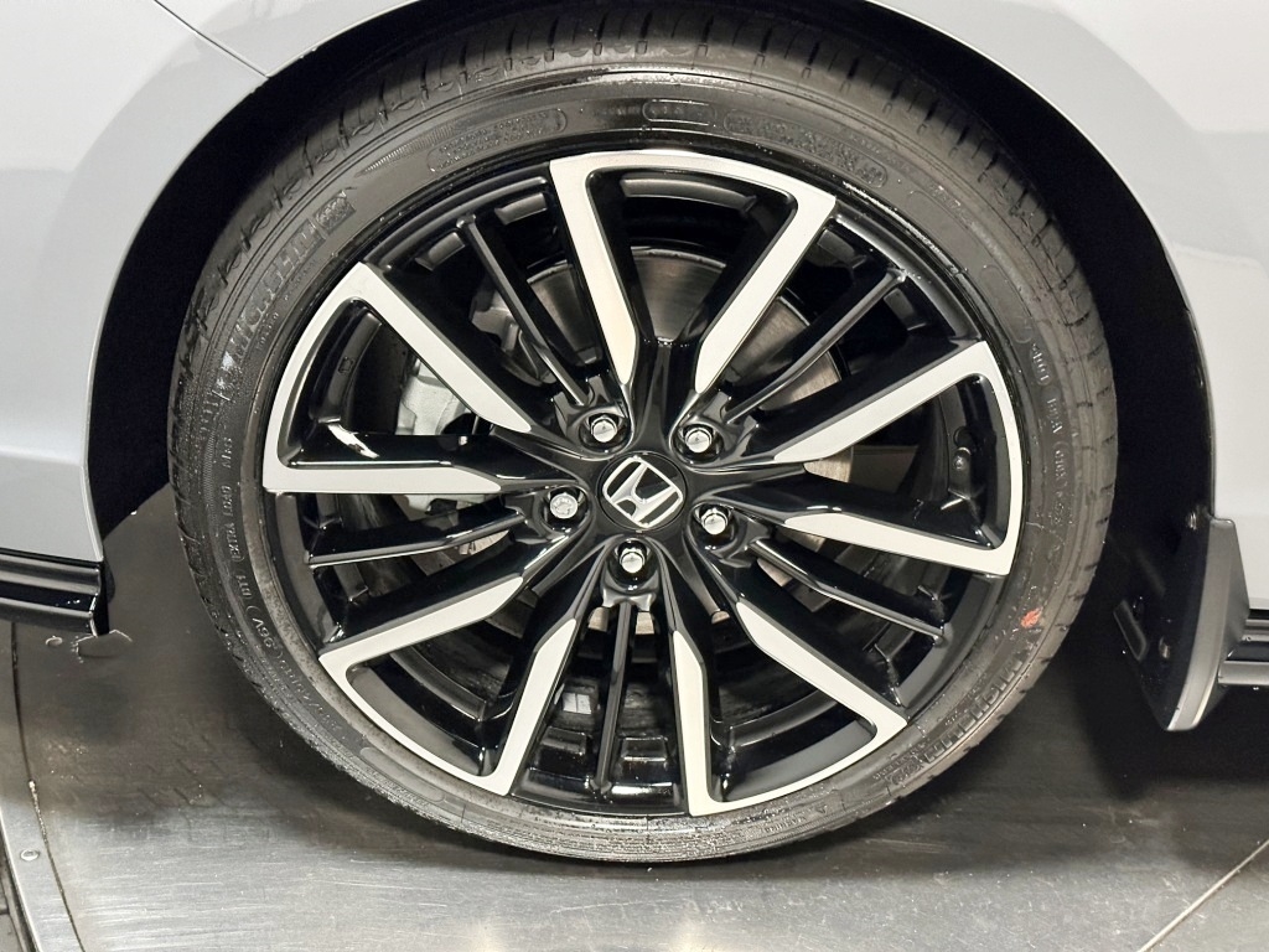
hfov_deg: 39.7
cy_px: 476
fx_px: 1760
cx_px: 634
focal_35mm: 48
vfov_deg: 30.3
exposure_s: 1/30
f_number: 1.78
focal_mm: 6.86
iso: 640
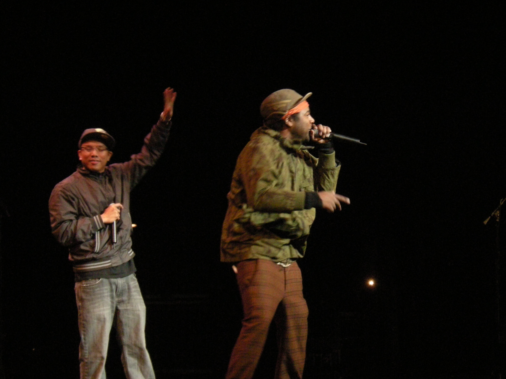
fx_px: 1622
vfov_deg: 13.3
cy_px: 207
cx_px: 302
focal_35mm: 111
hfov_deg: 17.7
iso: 400
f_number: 4.8
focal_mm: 13
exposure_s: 1/60
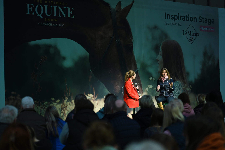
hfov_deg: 23.9
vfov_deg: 16.1
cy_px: 75
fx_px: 531
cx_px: 112
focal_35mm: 85
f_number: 3.2
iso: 1600
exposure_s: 1/200
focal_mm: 85
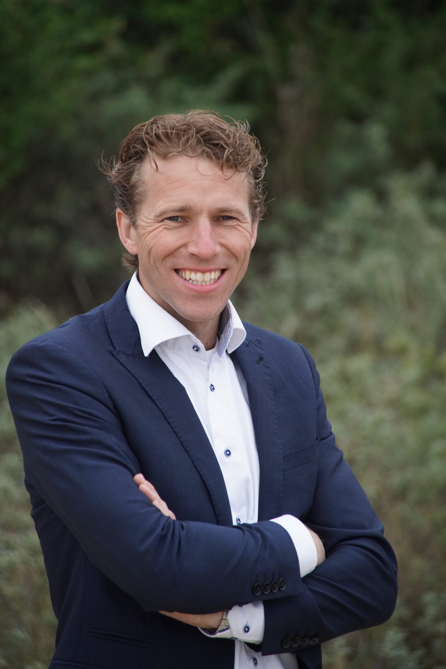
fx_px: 4272
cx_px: 223
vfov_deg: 8.9
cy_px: 334
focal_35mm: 230
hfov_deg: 6.0
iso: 1250
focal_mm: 230
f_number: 6.3
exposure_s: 1/1000
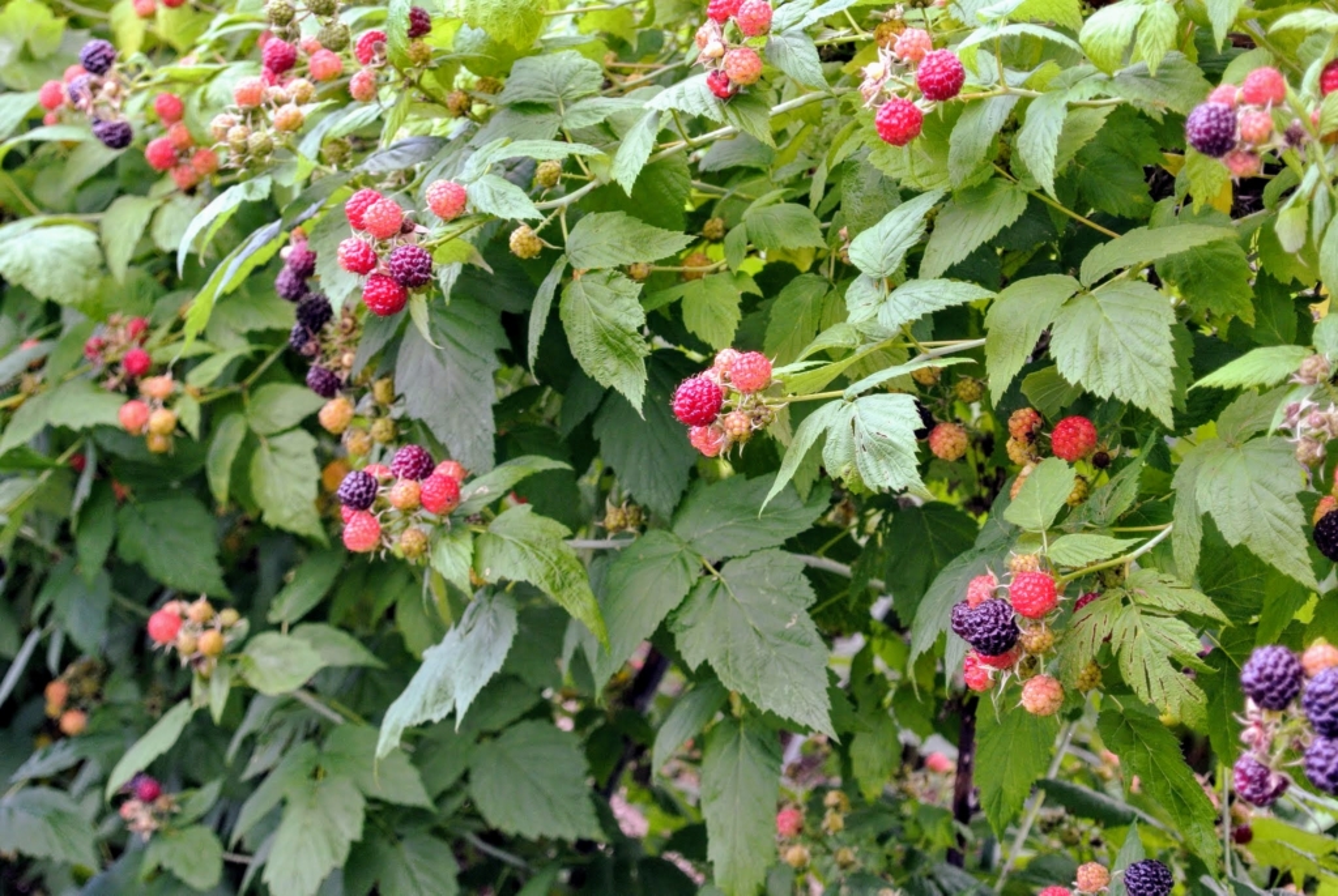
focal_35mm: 81
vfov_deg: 16.9
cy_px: 448
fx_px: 3015
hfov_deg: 25.0
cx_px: 669
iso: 250
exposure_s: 1/60
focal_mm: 30
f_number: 5.6
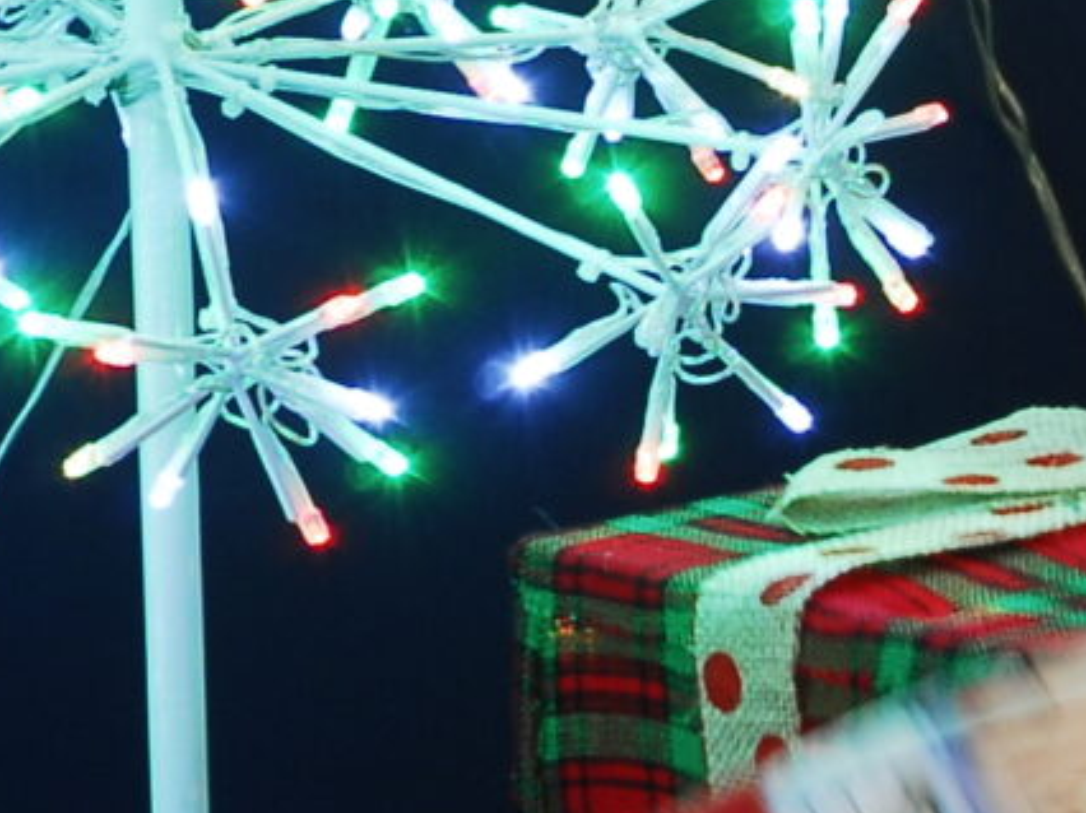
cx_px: 3230
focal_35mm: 417
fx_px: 13075
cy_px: 212
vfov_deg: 3.6
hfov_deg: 4.6
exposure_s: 1/4
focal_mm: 48
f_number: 6.3
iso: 200
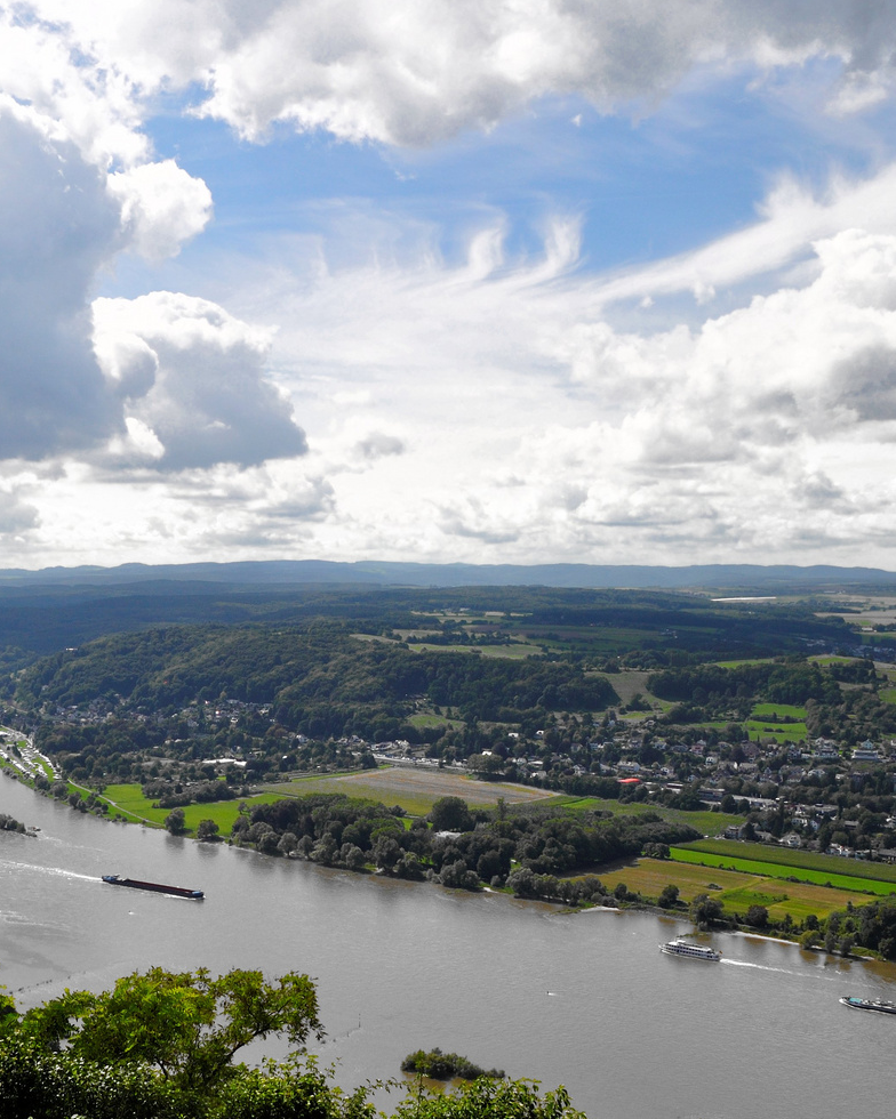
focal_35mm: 42
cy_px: 613
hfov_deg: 34.9
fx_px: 1392
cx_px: 227
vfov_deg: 43.8
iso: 200
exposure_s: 1/500
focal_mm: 18
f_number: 11
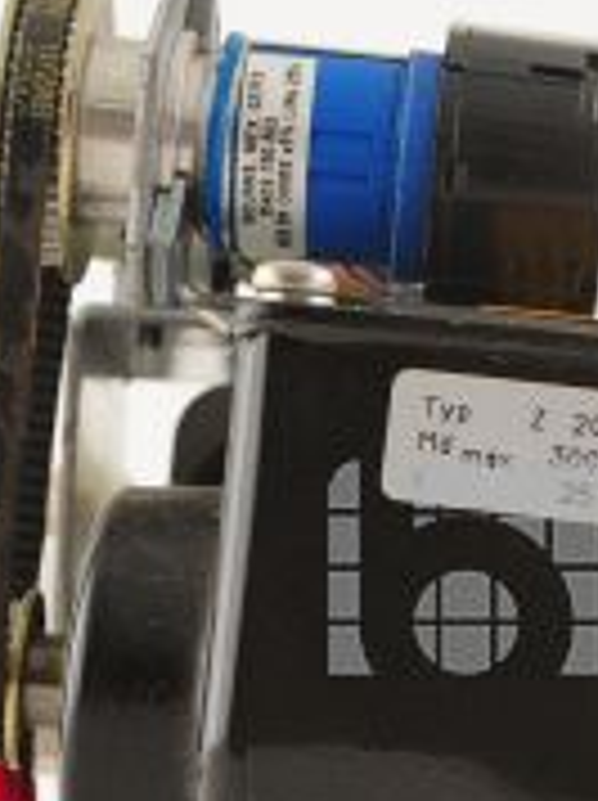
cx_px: 778
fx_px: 3740
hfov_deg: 9.0
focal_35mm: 162
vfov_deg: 12.2
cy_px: 569
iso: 1600
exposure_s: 1/125
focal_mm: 50
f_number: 11
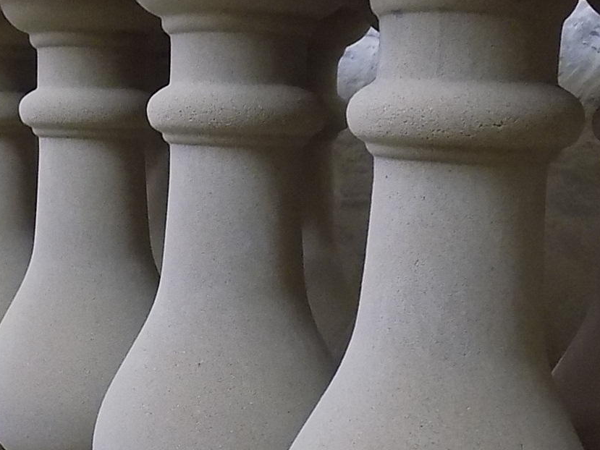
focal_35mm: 63
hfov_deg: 30.4
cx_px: 190
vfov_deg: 22.9
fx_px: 1092
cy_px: 366
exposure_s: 1/30
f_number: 3.1
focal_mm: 4
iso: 400
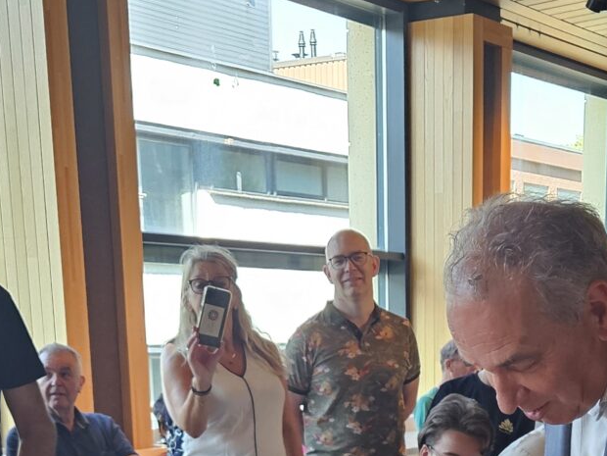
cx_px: 427
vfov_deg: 17.9
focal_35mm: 76
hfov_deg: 25.5
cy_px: 626
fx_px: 1333
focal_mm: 5.4
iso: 160
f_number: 1.8
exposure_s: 1/100
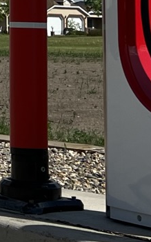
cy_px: -53
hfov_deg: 7.5
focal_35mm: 161
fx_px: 1061
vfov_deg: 12.7
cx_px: -233
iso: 50
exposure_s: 1/8000
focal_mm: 5.7
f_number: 1.5
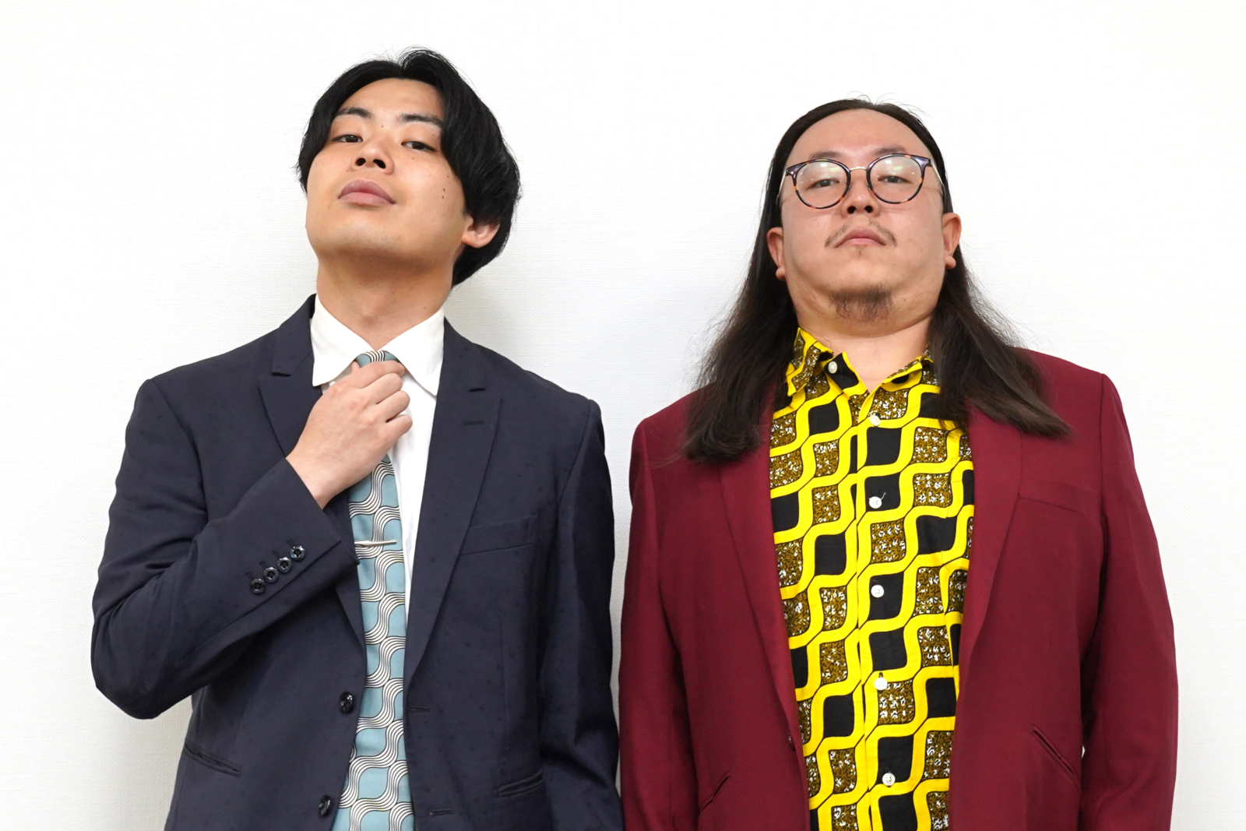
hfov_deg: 50.7
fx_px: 1315
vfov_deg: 35.1
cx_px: 623
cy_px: 416
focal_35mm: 38
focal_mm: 38
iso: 1600
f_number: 6.3
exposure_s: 1/100
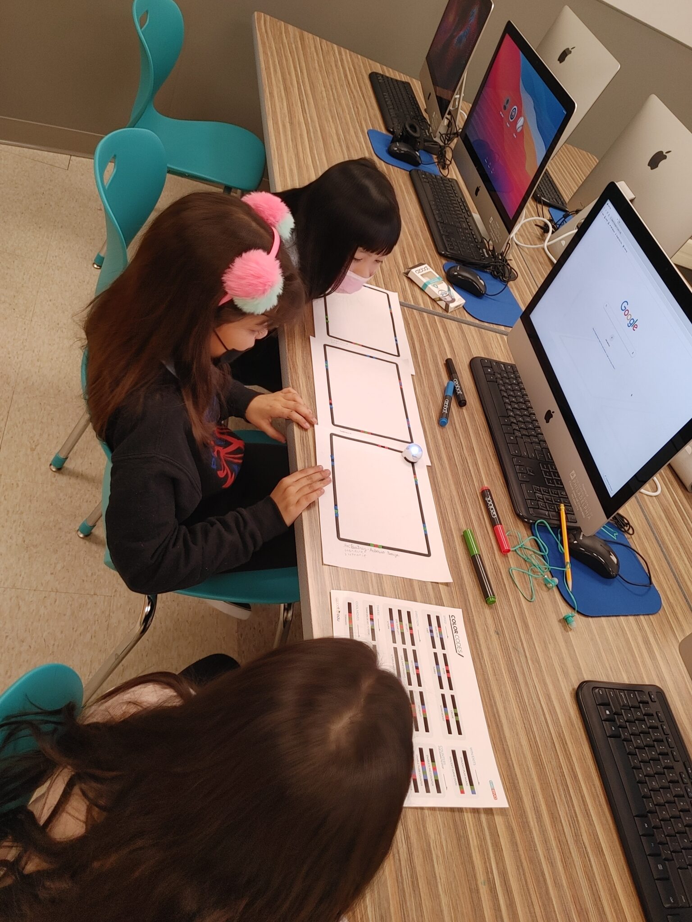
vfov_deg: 67.3
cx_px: 346
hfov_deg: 53.1
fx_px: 693
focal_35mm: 26
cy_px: 461
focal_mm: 4.81
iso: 200
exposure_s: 1/120
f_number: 1.8
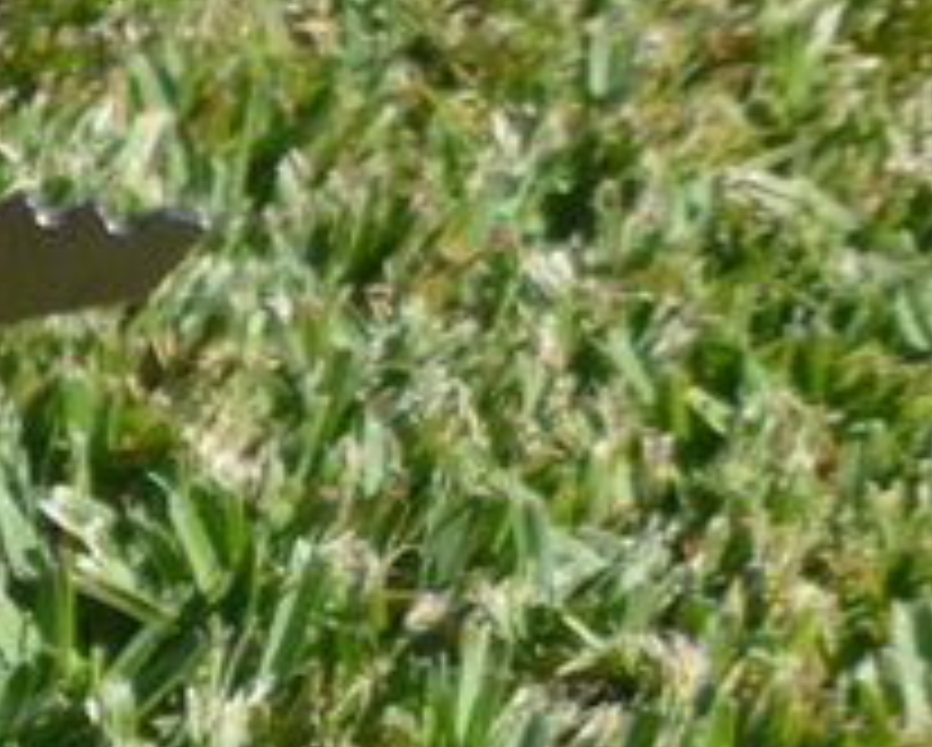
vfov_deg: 11.1
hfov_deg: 11.8
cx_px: -1315
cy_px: 1251
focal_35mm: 132
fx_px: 3644
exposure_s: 1/1000
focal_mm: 4.9
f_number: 3.3
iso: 100
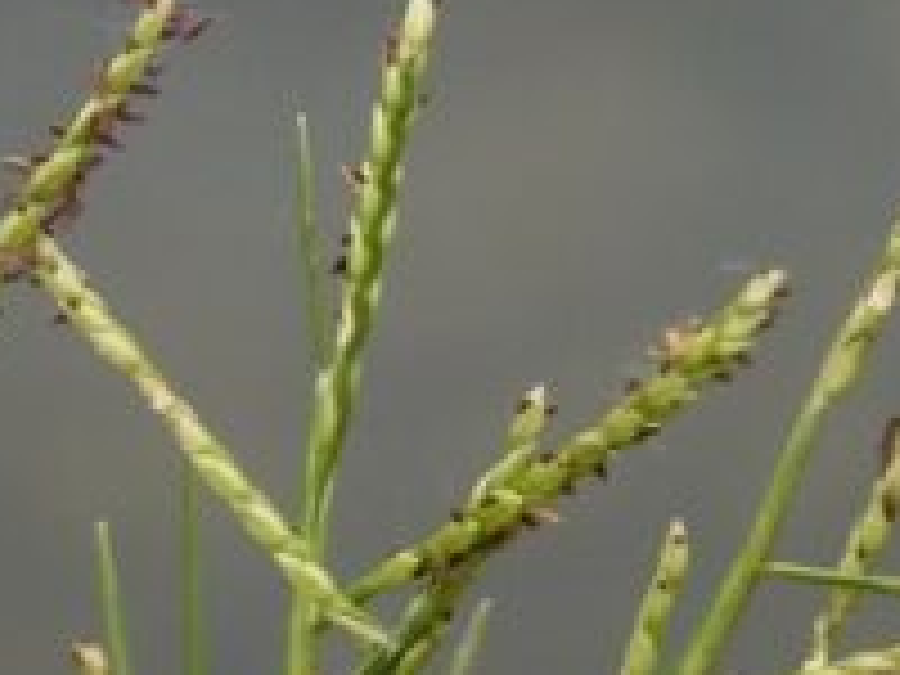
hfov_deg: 8.9
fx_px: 5772
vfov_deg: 6.7
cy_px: 742
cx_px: 324
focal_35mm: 222
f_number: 4.2
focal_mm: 13.7
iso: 64
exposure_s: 1/40
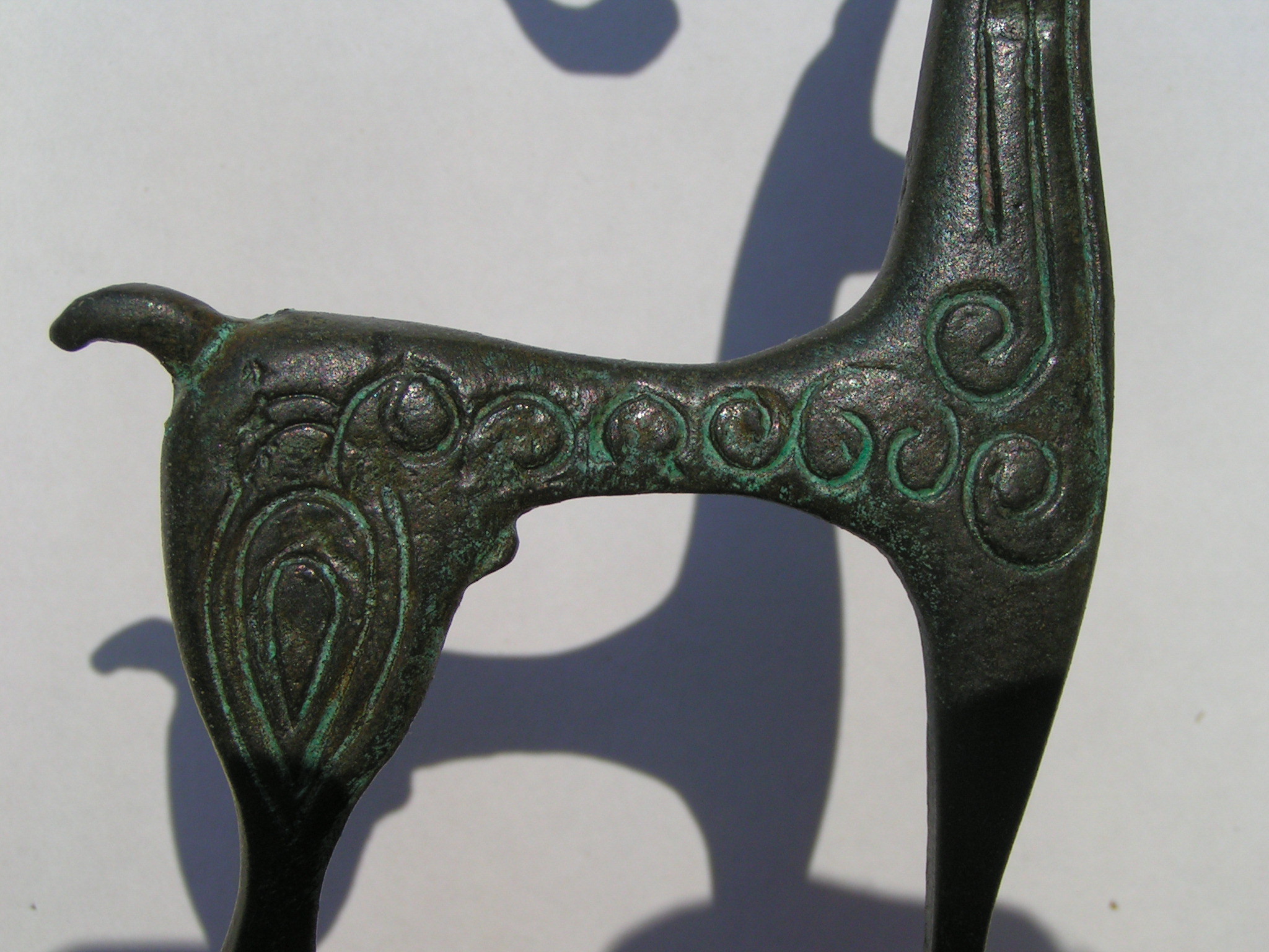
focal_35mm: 63
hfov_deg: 30.7
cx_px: 634
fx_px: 2310
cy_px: 476
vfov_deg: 23.3
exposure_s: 1/400
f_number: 5
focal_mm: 9.7
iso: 50
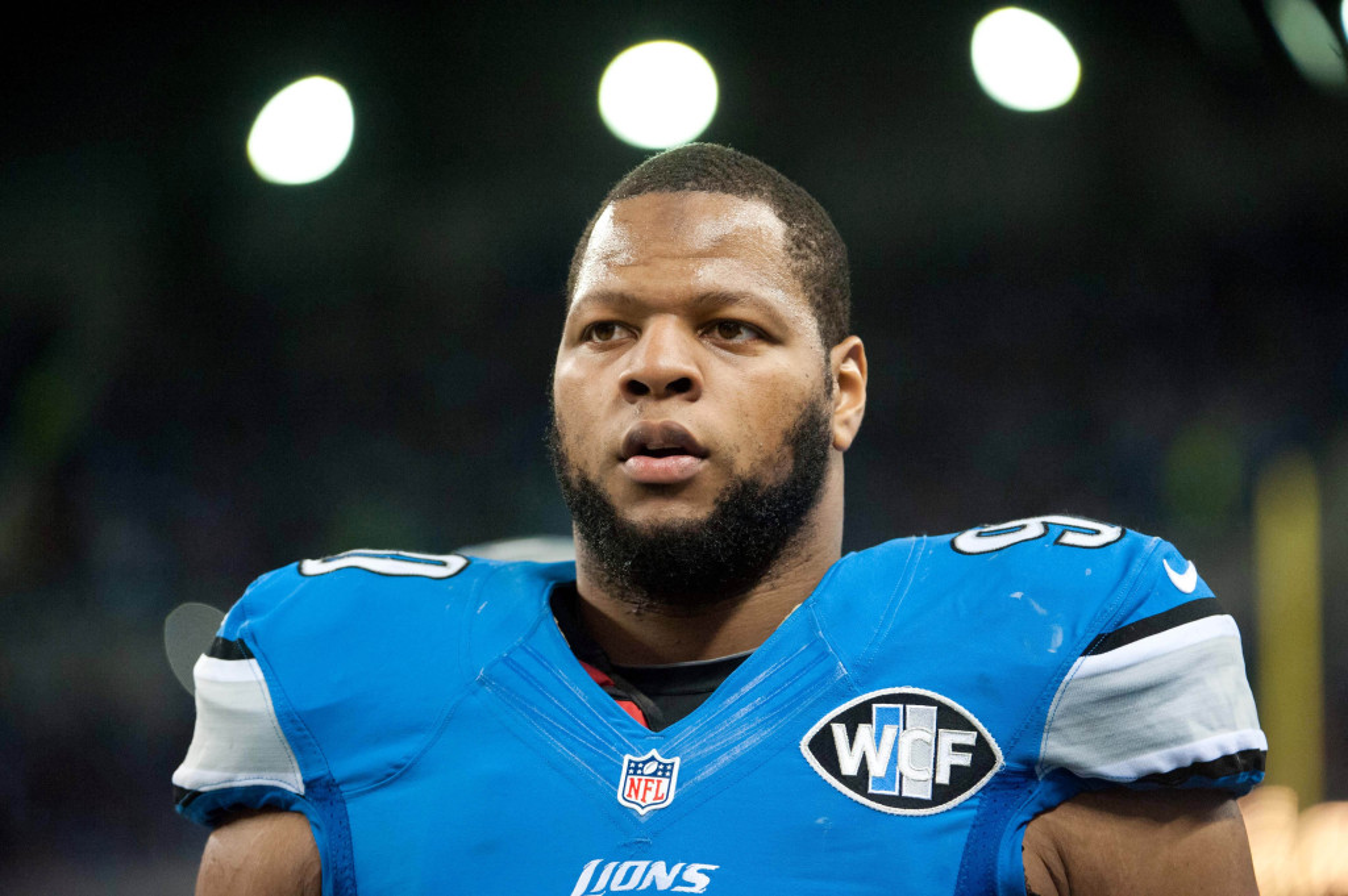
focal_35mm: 220
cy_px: 448
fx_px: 8231
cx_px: 674
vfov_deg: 6.2
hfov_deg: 9.4
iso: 4000
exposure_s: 1/800
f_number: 4
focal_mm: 220
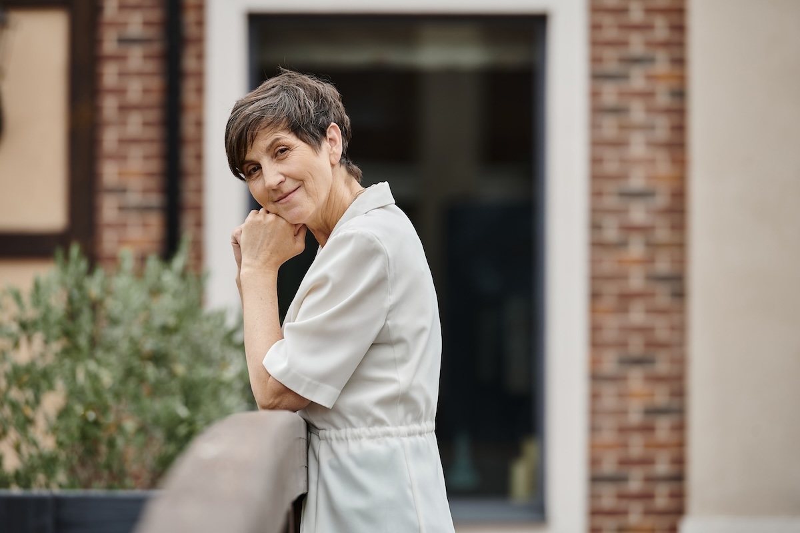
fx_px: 4444
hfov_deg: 10.3
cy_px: 266
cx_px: 400
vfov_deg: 6.9
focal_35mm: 200
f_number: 5
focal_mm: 200
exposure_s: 1/160
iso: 125
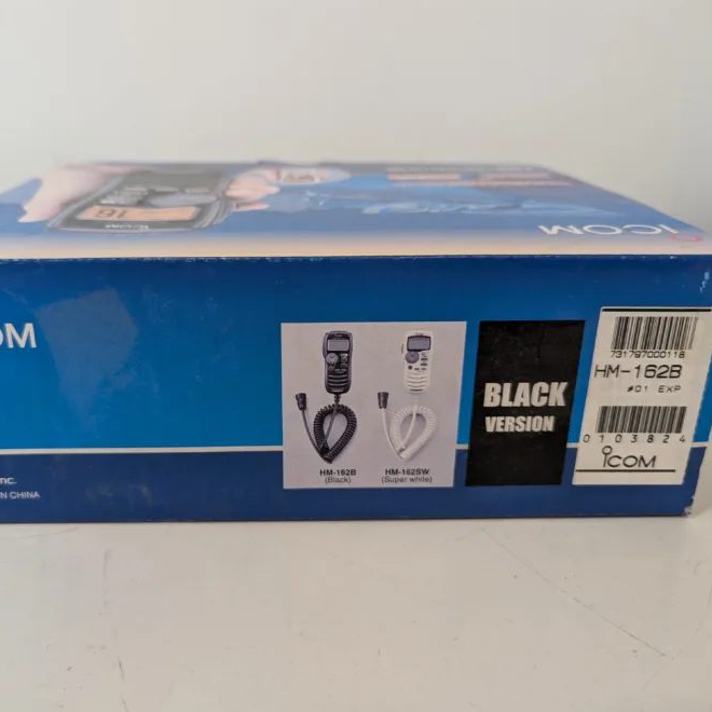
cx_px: 294
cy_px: 356
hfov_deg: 55.3
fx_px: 675
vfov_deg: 55.6
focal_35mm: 29
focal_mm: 6.81
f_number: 1.85
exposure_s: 1/39.8
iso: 44
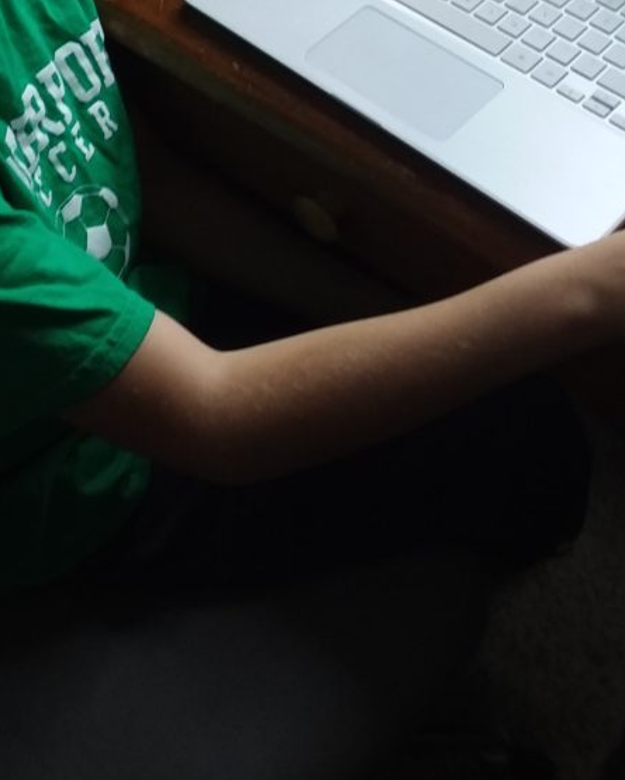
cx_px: 388
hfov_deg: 29.6
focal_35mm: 51
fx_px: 1178
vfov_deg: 35.3
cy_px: 139
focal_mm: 2.47
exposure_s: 1/30
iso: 50
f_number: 1.9
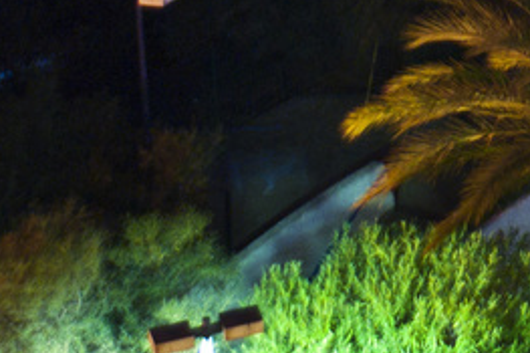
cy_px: -698
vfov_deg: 5.9
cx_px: 1215
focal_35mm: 216
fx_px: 3178
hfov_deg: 8.8
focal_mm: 35
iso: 400
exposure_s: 2
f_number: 5
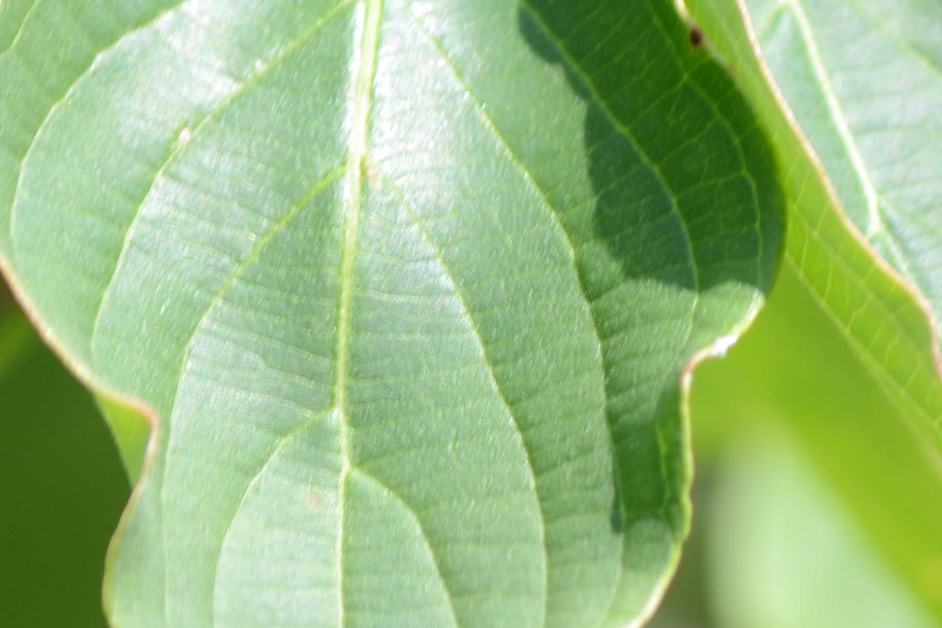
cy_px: 389
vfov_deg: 1.5
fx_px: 24697
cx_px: 483
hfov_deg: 2.2
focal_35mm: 944
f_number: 5.6
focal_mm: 190
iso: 100
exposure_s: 1/160
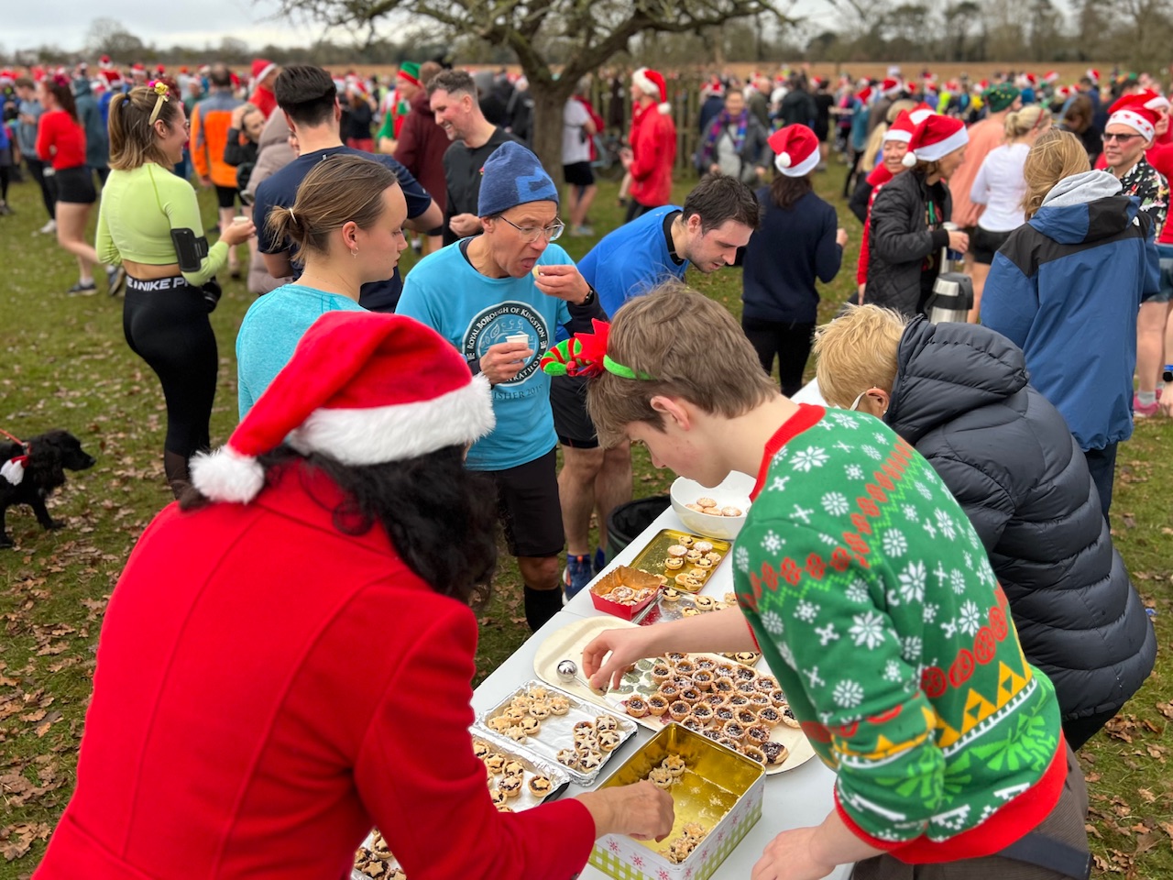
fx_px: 881
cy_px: 440
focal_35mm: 26
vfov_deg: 53.1
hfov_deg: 67.3
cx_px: 586
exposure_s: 1/121
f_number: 1.5
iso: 64
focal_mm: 5.7
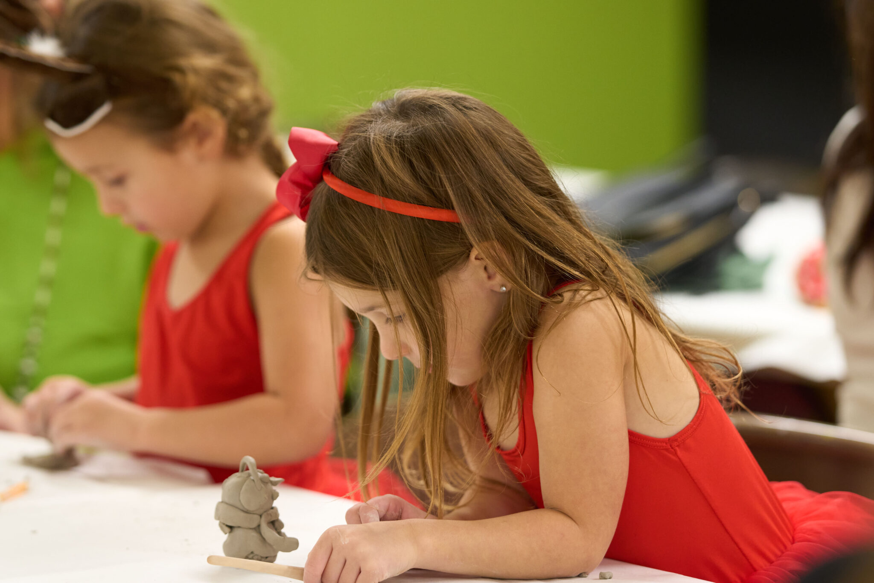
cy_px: 292
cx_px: 437
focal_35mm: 202
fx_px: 4903
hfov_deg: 10.2
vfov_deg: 6.8
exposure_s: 1/160
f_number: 2.2
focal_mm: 135
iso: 1000
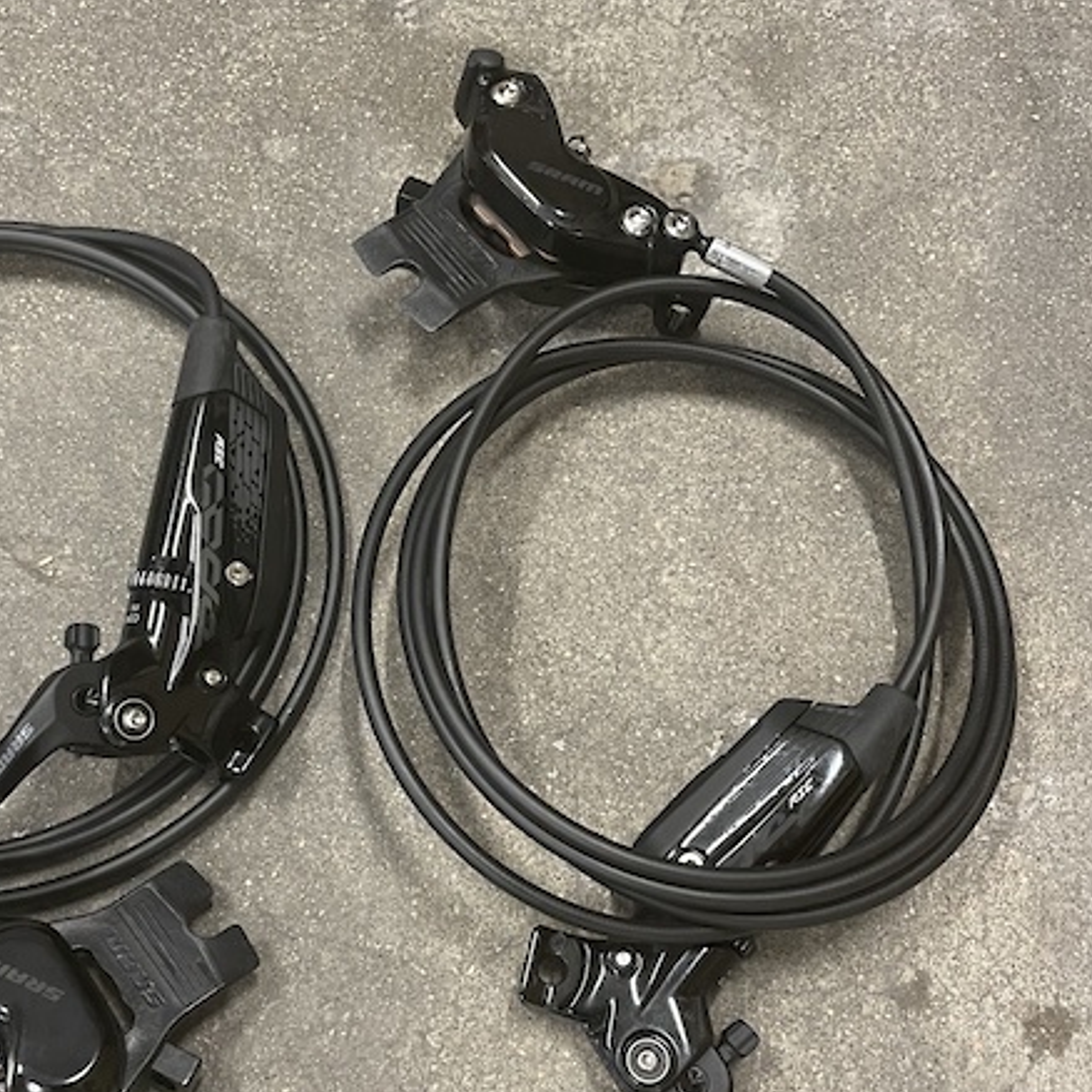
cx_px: 376
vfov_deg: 39.9
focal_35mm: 42
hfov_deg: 39.6
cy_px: 648
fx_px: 1499
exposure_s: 1/60
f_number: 1.6
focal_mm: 4.2
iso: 320
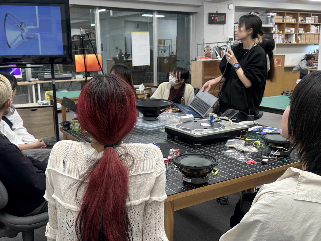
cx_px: 146
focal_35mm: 35
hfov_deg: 52.6
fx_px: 325
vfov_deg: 40.7
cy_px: 117
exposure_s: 1/100
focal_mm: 6.86
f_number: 1.78
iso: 125
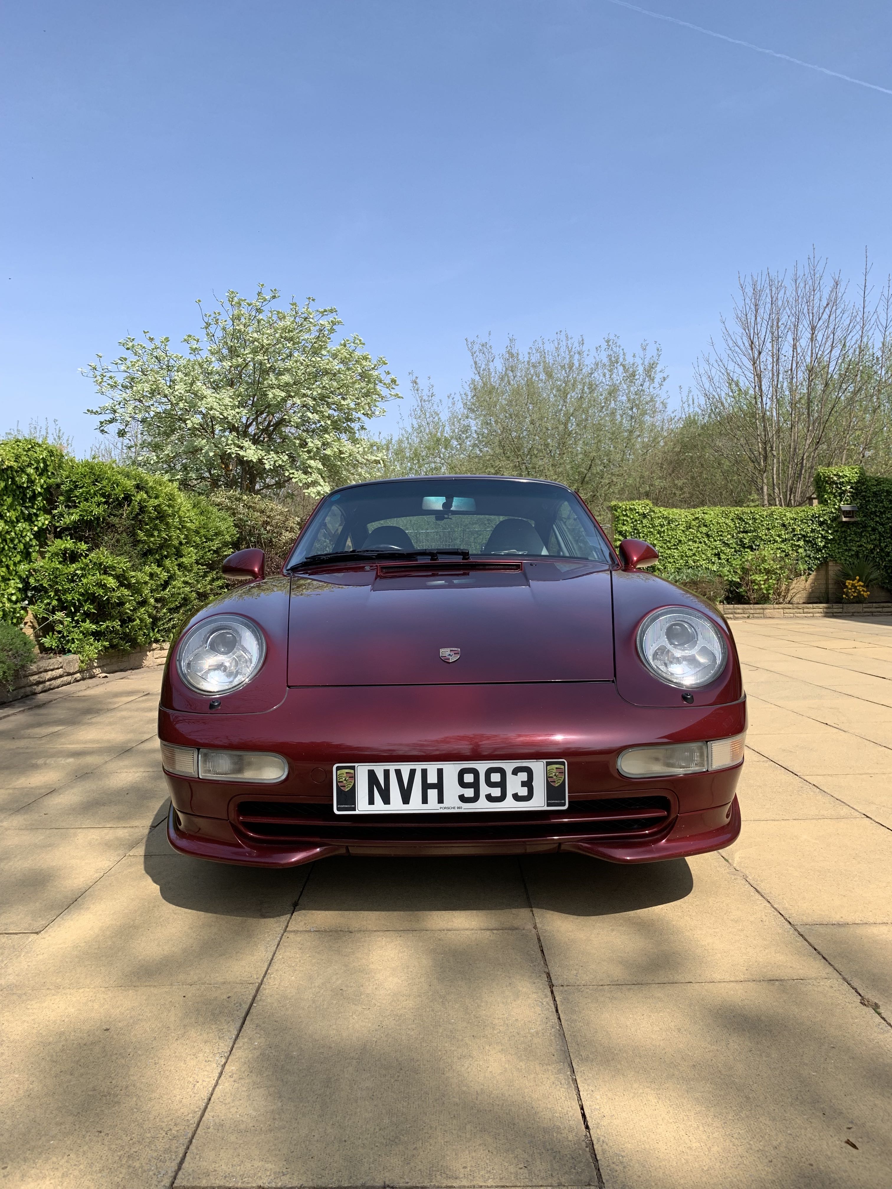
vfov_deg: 67.3
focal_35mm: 26
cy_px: 594
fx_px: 893
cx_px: 446
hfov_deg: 53.1
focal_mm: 4.25
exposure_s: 1/594
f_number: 1.8
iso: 25
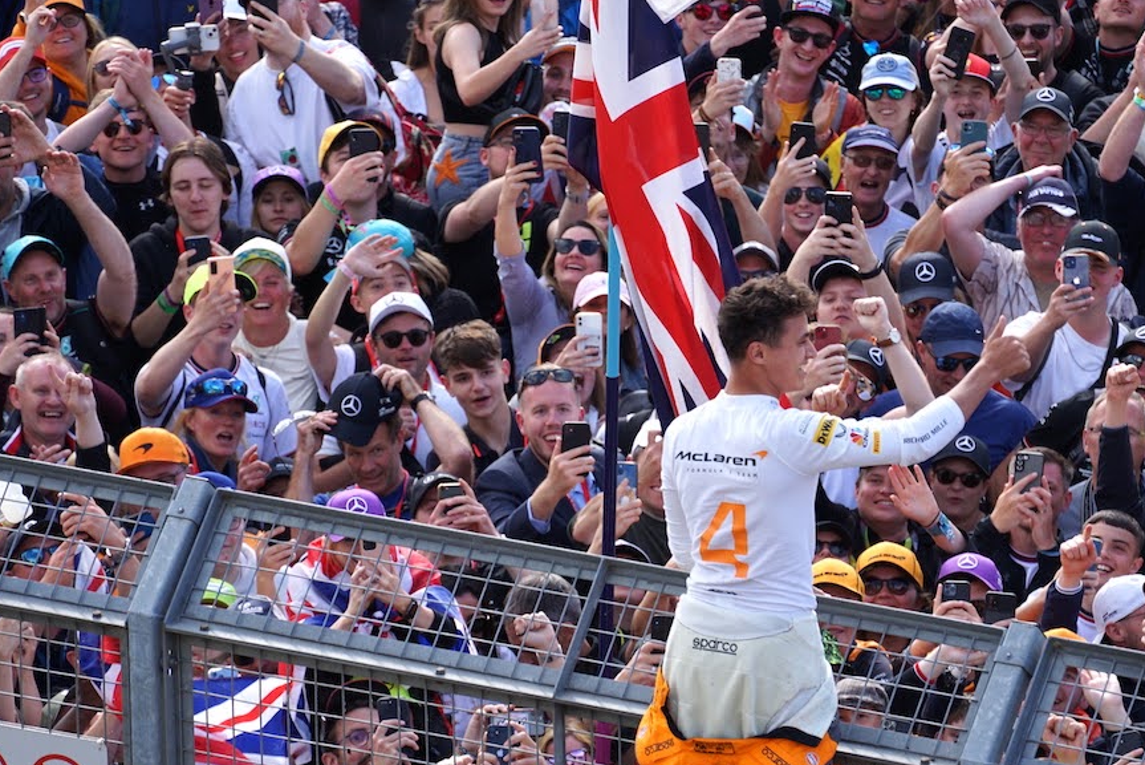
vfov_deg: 3.3
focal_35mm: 417
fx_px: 13267
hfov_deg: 4.9
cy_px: 529
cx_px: 714
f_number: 5.6
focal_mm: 300
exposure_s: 1/320
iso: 160
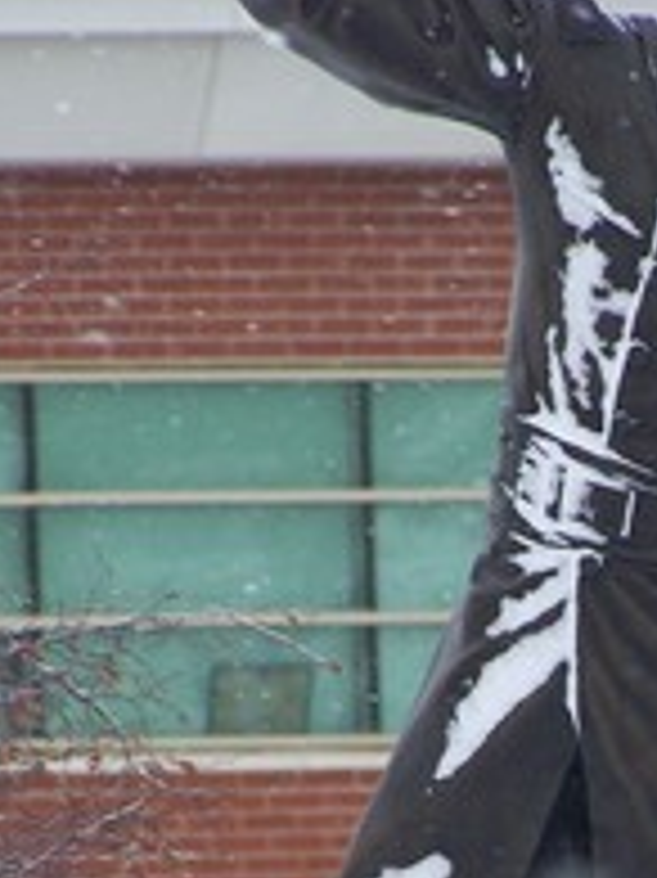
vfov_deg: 2.6
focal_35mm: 749
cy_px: 783
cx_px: 659
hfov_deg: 2.0
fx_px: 18975
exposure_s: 1/320
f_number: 3.3
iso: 64
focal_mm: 39.5
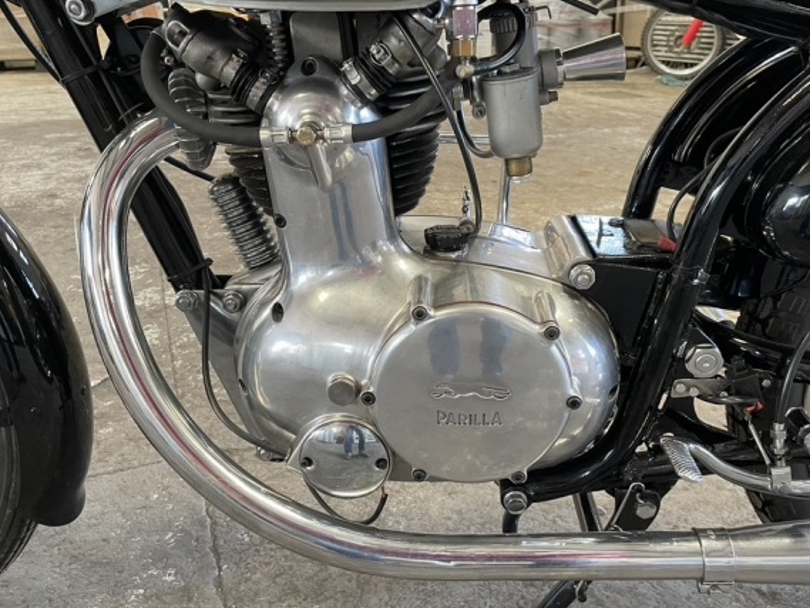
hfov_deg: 56.8
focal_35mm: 32
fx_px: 749
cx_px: 417
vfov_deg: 44.2
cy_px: 295
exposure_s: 1/60
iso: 200
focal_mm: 4.2
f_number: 1.6
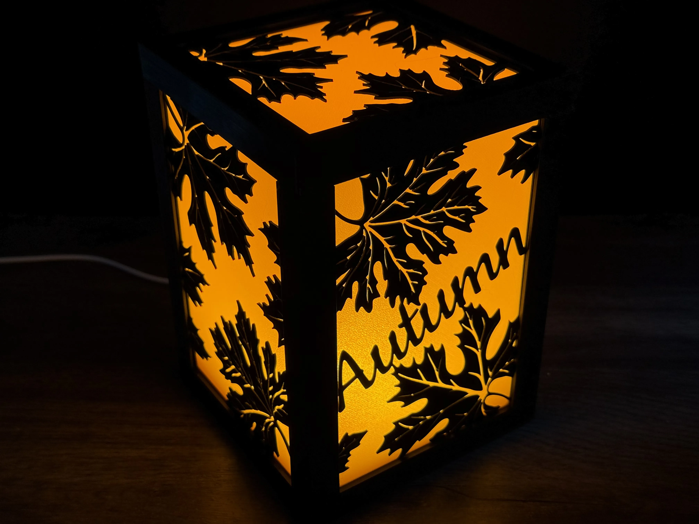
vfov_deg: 30.3
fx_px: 969
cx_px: 350
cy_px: 262
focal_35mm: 48
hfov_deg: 39.7
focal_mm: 6.76
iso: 100
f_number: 1.78
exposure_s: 1/82
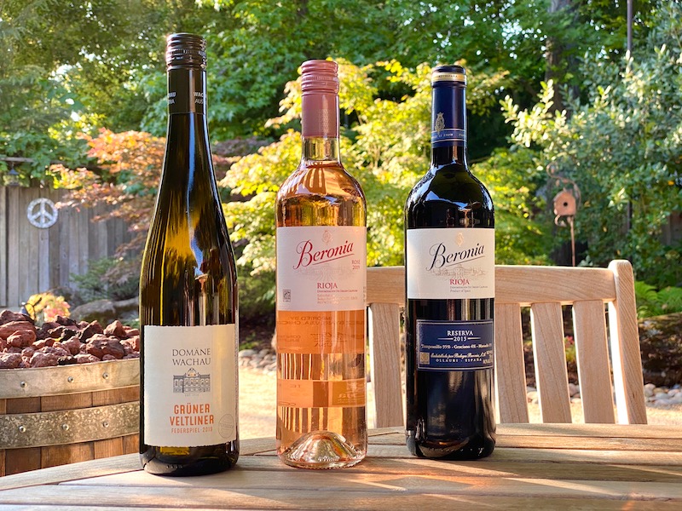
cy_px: 256
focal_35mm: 52
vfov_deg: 28.0
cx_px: 341
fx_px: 1024
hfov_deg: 36.8
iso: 32
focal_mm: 6
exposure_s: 1/122
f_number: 2
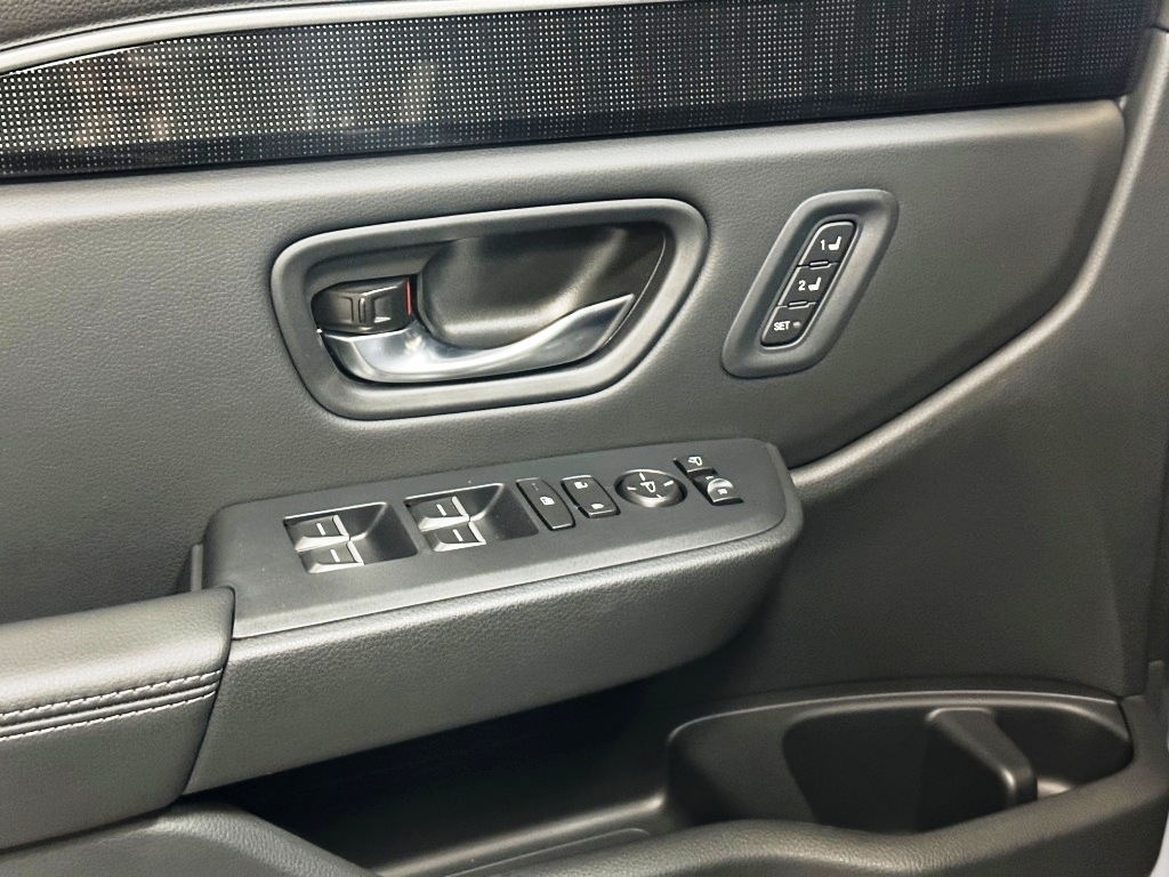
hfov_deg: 39.7
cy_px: 438
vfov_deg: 30.3
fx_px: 1621
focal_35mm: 48
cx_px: 584
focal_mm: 6.86
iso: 640
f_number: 1.78
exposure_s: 1/24
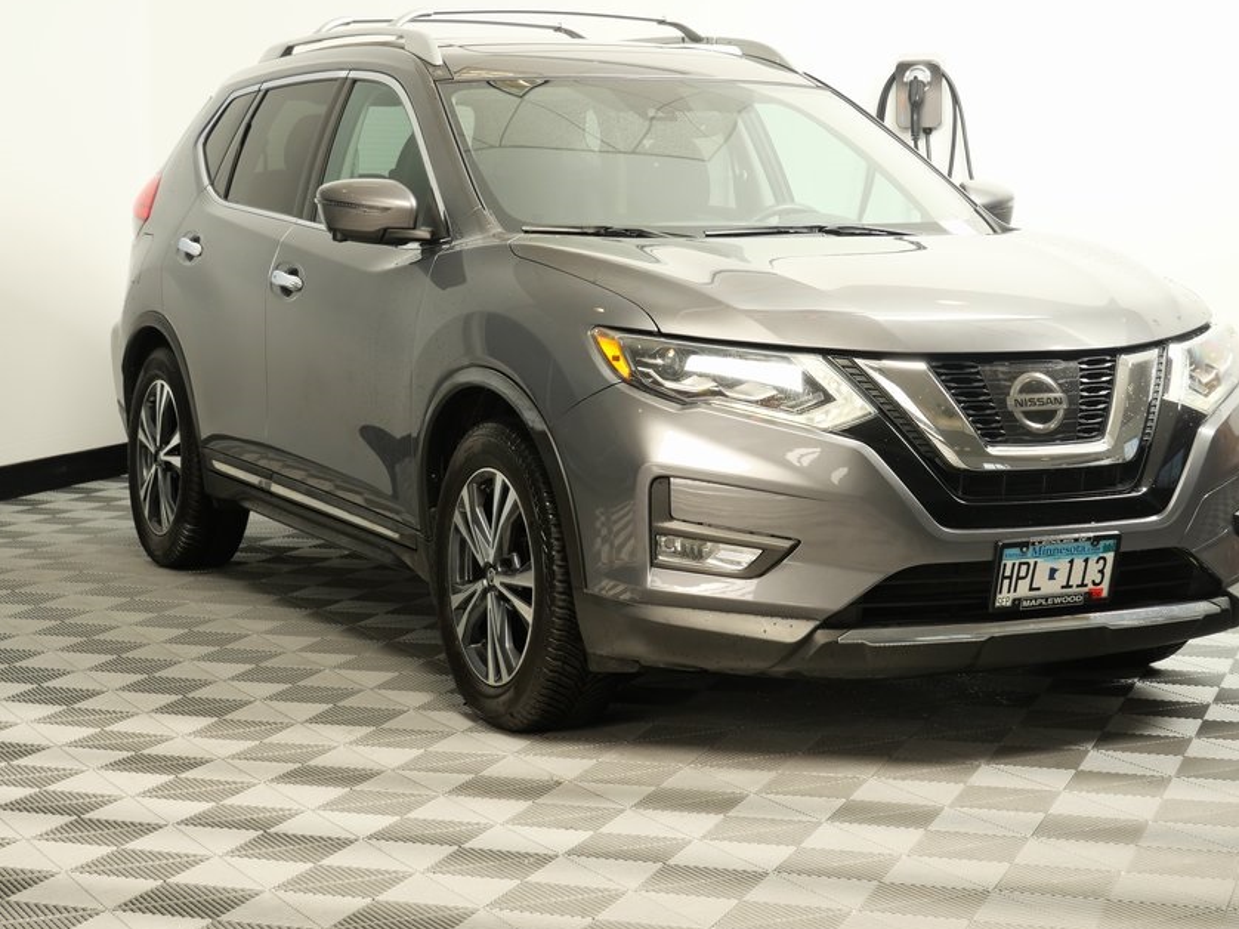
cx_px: 651
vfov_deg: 22.2
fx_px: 2362
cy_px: 407
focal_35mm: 66
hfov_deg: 29.4
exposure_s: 1/200
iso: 320
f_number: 5
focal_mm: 27
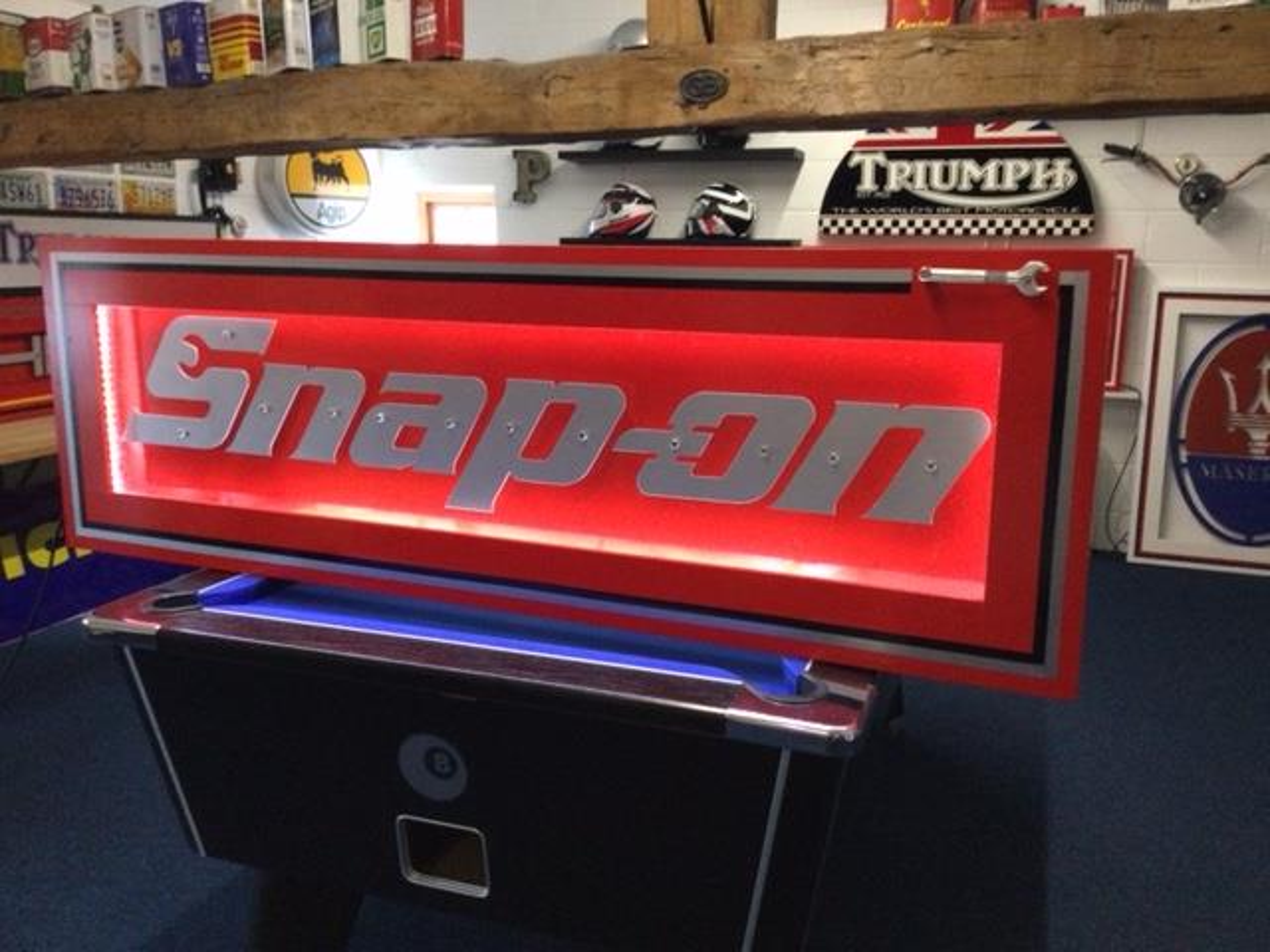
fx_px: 1137
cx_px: 635
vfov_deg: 45.4
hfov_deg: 58.4
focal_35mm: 31
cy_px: 476
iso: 250
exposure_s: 1/25
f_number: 2.4
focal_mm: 3.3
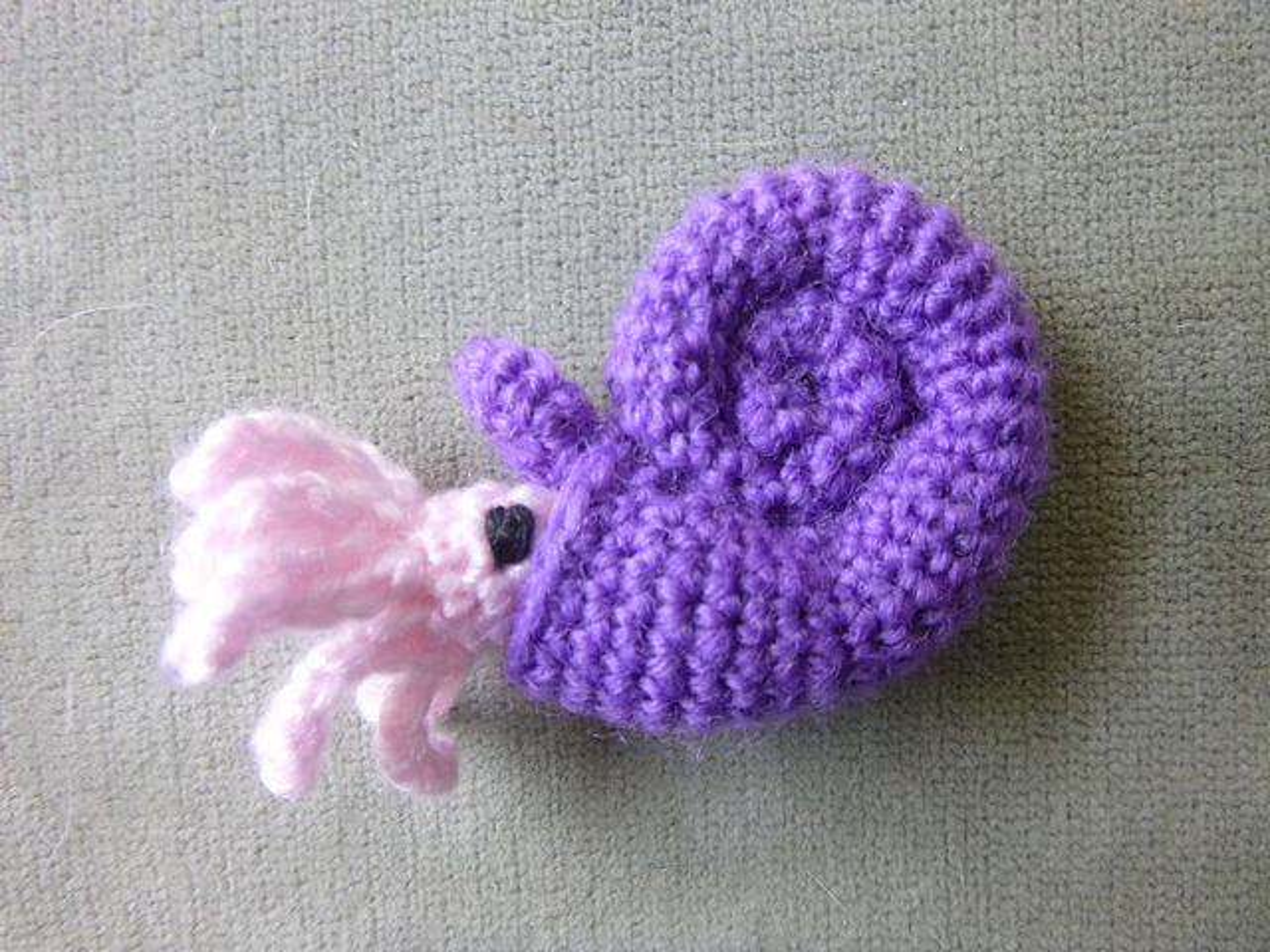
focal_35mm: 25
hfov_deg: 69.4
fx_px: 917
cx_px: 635
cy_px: 476
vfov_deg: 54.9
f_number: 3.9
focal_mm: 4.5
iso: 400
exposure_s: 1/40
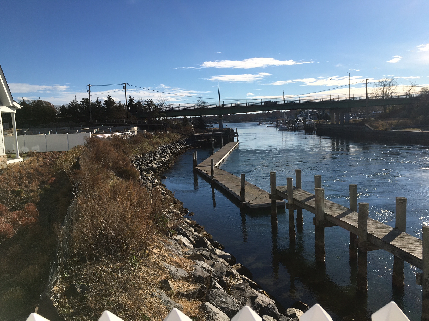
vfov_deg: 48.2
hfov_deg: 61.7
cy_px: 160
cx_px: 214
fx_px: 359
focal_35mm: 29
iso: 25
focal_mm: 4.15
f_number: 2.2
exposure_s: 1/2481
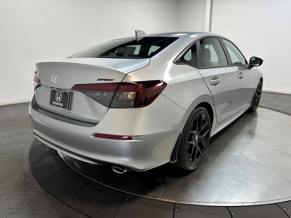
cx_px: 146
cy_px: 109
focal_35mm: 24
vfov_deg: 56.8
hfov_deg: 71.6
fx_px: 202
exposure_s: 1/60
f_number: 1.78
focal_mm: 6.86
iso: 250
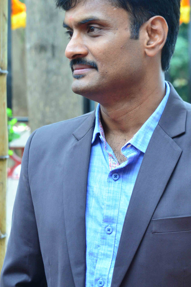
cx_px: 134
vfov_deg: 10.3
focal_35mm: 200
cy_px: 147
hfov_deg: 6.9
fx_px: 1592
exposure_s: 1/100
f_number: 6.3
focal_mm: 105
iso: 1000
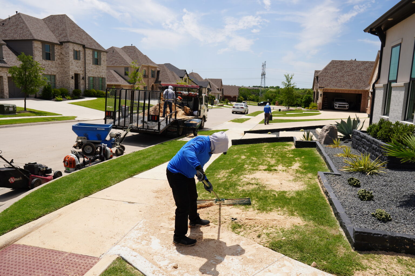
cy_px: 138
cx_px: 208
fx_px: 277
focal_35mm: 24
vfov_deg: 53.1
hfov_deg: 73.7
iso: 100
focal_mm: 16
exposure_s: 1/800
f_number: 5
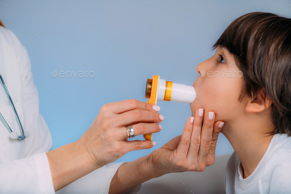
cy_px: 97
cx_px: 146
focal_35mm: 105
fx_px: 848
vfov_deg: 13.0
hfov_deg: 19.5
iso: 64
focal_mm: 105
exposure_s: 1/250
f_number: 4.5
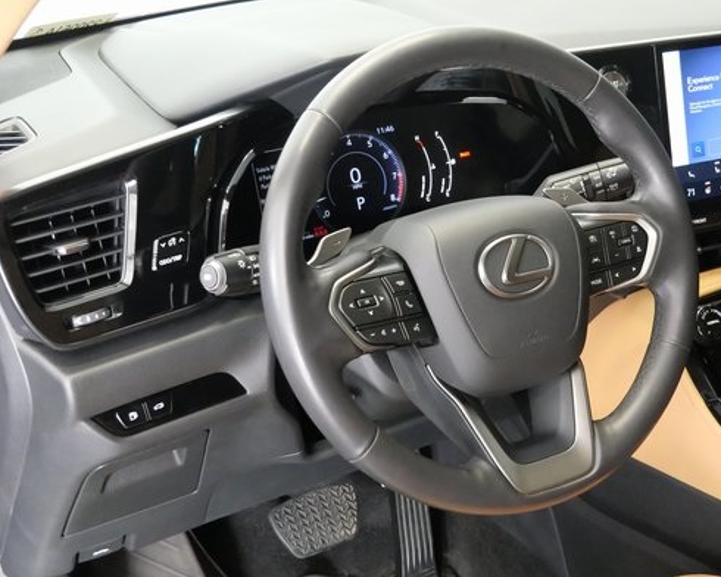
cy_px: 212
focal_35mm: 49
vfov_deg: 30.7
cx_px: 458
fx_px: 1046
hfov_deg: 37.8
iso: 3200
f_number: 3.5
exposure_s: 1/40
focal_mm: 12
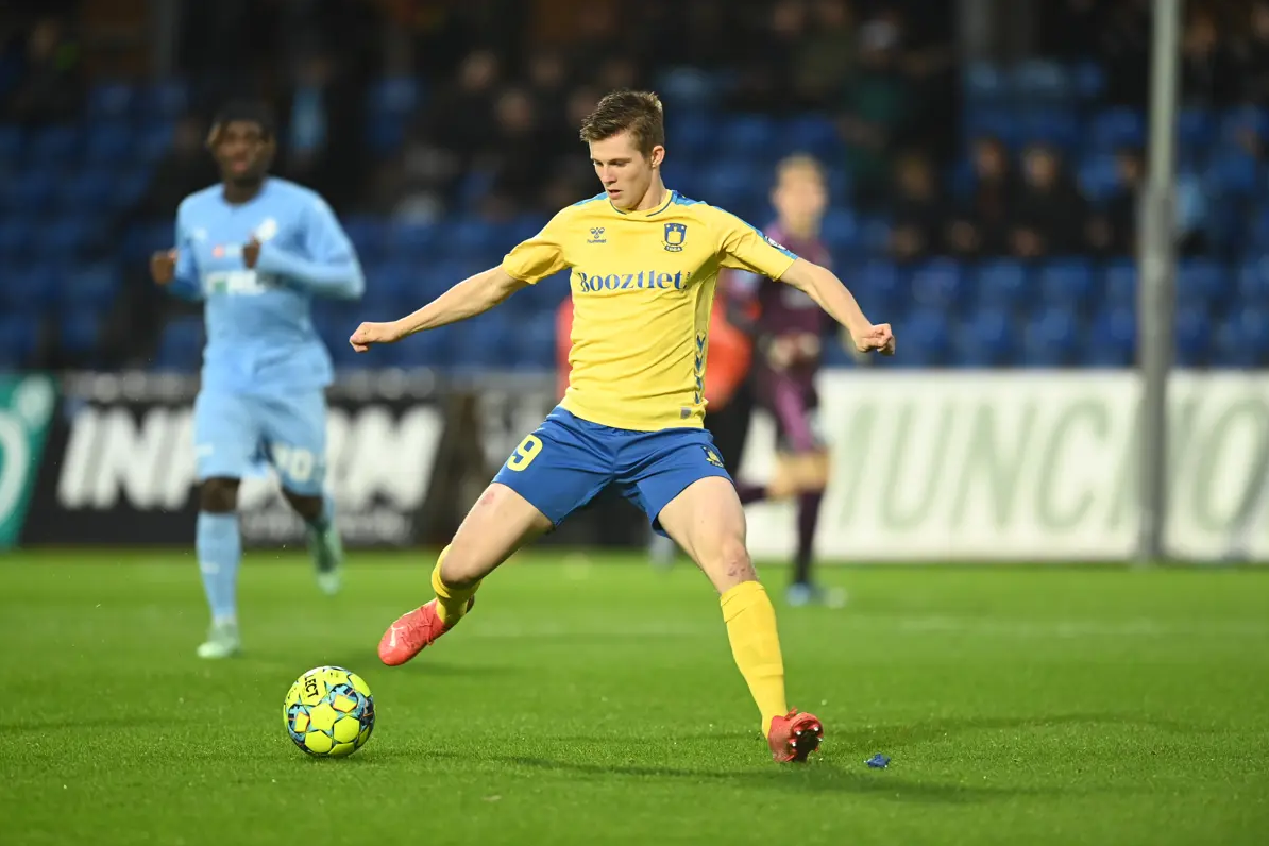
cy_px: 423
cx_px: 637
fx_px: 14169
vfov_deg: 3.4
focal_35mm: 402
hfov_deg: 5.1
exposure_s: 1/2000
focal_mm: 400
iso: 3200
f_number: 2.8
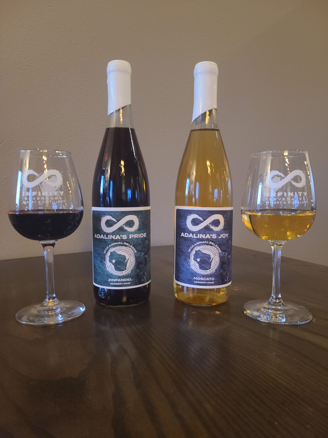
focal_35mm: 26
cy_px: 219
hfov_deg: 53.1
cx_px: 164
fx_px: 328
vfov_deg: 67.3
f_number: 1.8
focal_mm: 5.4
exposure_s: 1/24
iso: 800
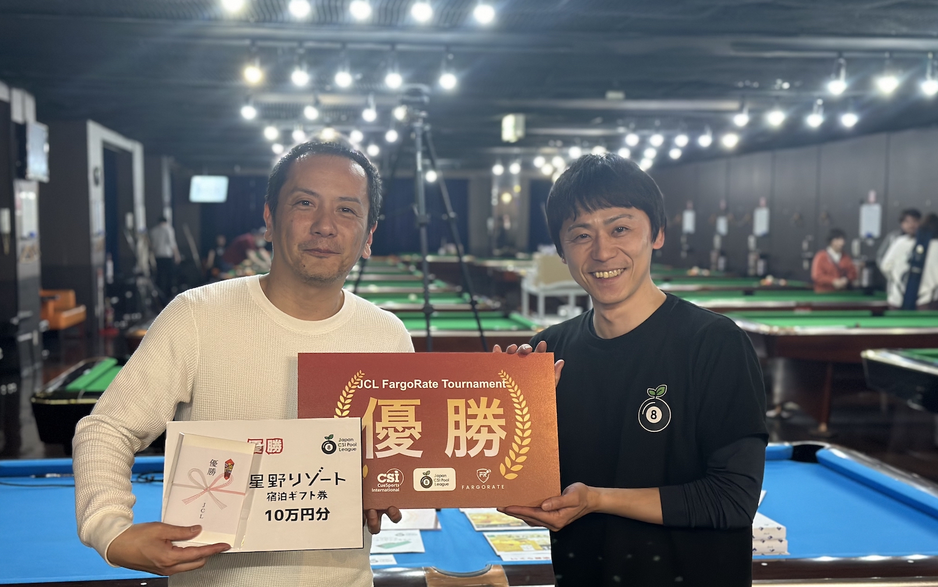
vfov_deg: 25.3
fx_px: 1304
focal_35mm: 51
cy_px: 329
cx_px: 469
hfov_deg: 39.6
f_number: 1.78
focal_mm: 6.86
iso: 320
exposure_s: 1/50
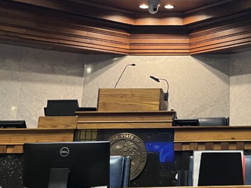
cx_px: 253
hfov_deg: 28.7
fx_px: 457
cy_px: 9
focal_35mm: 63
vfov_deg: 22.6
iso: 320
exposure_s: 1/60
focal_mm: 5.1
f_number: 1.6
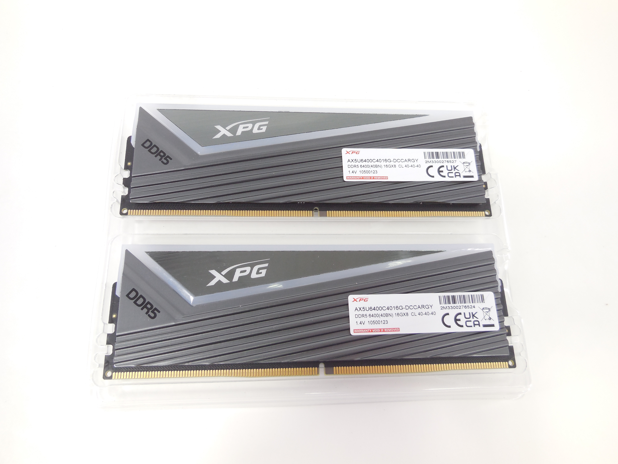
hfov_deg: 69.4
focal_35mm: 25
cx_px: 309
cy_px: 232
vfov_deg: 54.9
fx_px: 446
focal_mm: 4.5
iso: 140
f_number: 3.1
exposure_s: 1/30
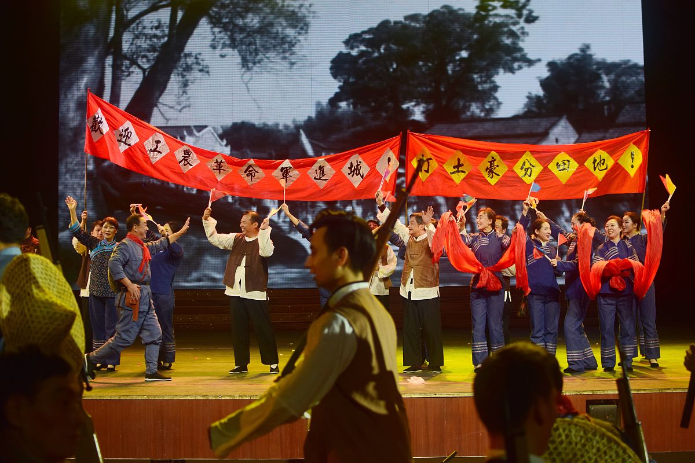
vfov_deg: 25.8
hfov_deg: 37.9
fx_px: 1013
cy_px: 232
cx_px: 348
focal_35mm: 52
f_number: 2.8
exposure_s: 1/400
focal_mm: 35
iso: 400
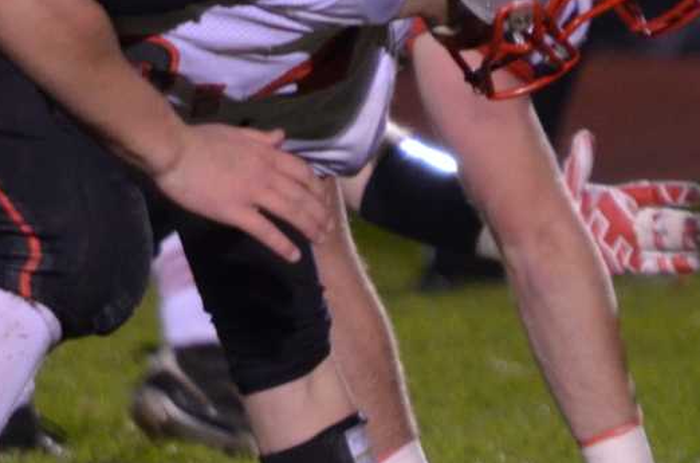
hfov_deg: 1.2
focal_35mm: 1767
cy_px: -125
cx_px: 314
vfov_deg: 0.8
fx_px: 34265
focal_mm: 300
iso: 1600
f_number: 5.6
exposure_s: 1/40
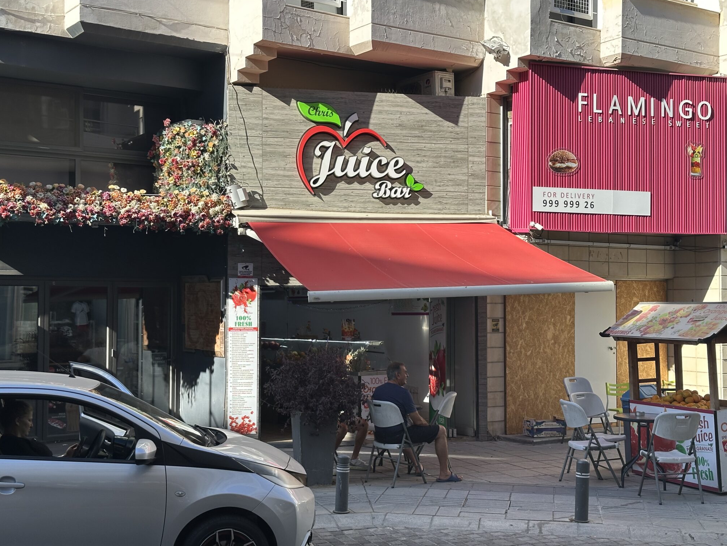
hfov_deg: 38.9
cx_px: 370
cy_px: 268
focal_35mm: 49
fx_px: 1029
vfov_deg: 29.7
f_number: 1.78
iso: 64
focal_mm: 6.86
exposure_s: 1/1848
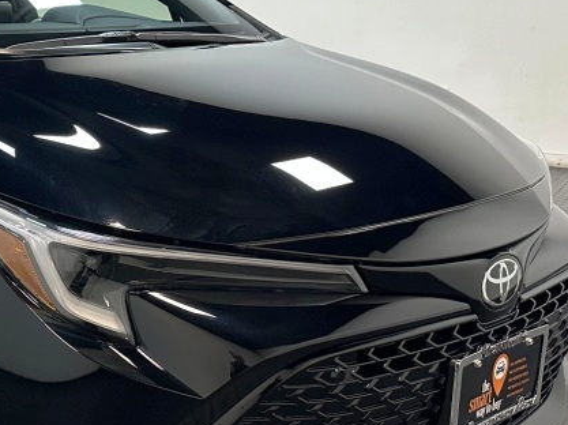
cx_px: 59
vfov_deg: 24.8
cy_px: 225
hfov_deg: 31.2
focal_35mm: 59
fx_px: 967
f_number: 1.78
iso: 320
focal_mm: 6.86
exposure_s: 1/60
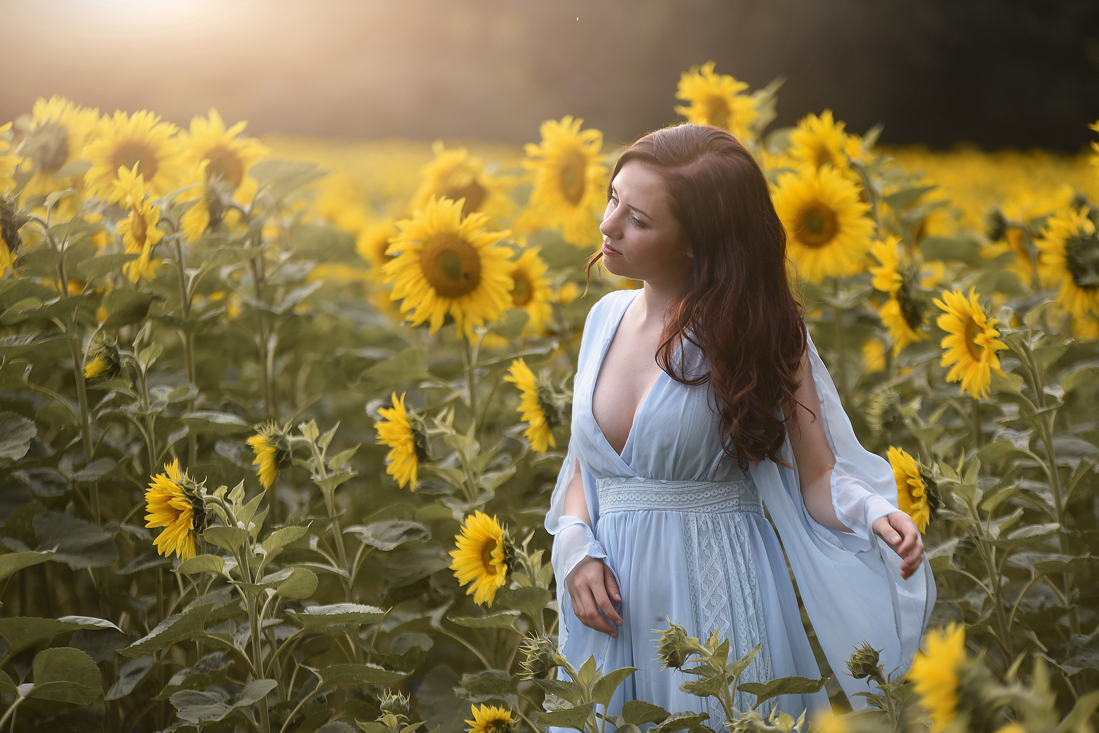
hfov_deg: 12.8
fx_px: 4886
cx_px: 550
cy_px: 366
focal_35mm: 160
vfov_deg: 8.6
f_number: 2.8
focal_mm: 160
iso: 400
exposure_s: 1/640
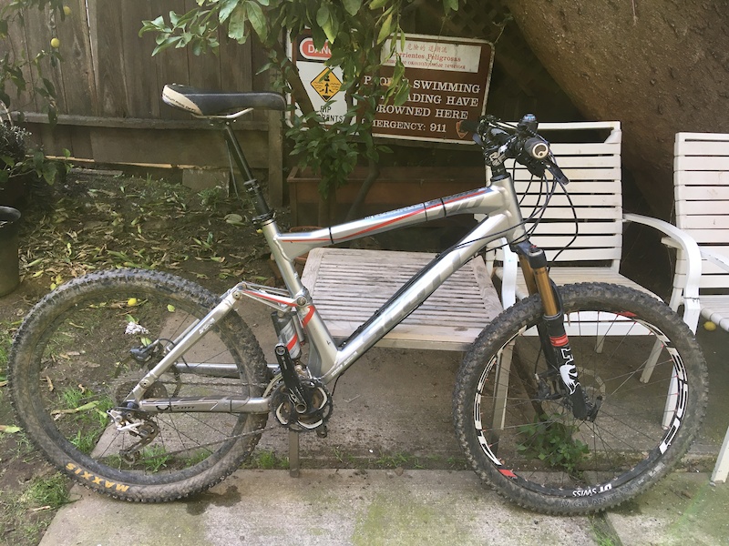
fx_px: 611
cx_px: 364
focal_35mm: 29
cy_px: 273
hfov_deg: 61.7
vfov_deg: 48.2
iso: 25
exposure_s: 1/40
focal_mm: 4.15
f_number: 2.2
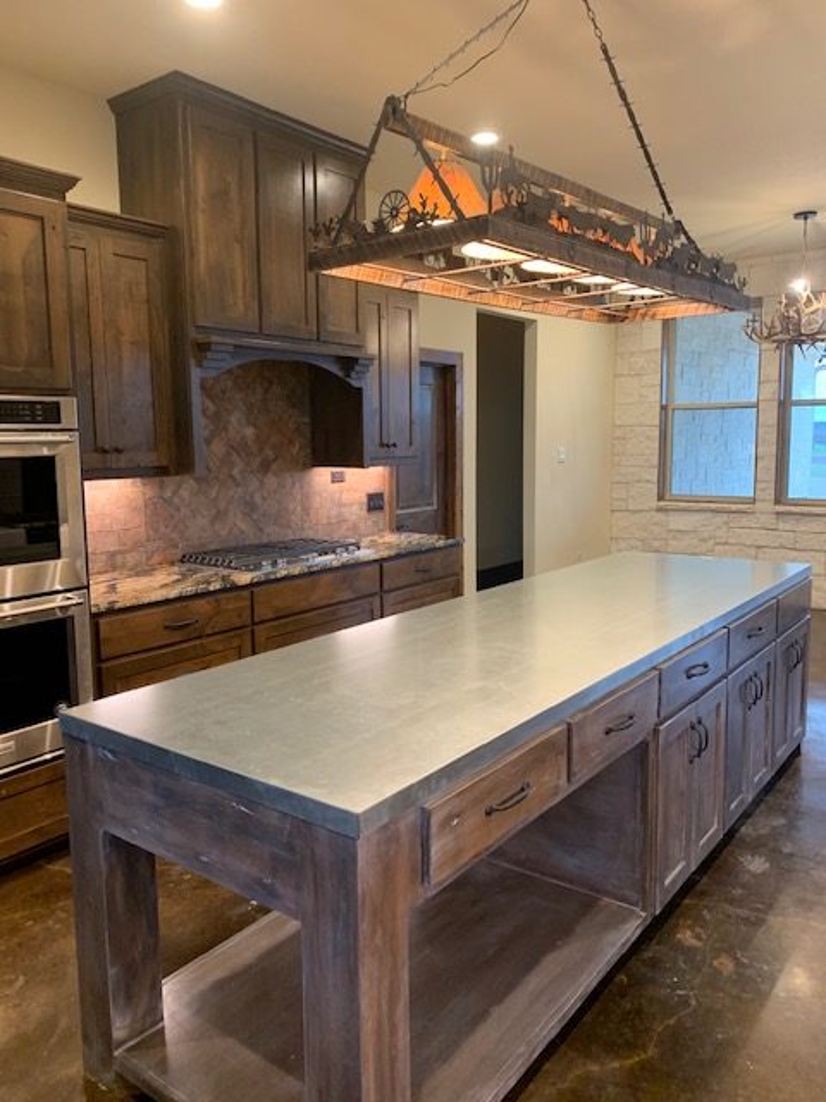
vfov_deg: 67.3
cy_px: 551
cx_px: 413
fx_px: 827
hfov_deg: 53.1
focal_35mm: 26
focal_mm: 4.25
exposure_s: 1/60
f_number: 1.8
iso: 200
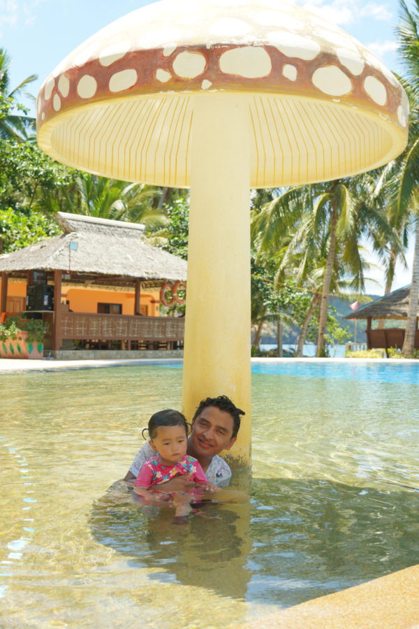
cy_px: 314
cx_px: 210
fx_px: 733
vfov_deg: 46.4
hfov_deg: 31.9
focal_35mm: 42
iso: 100
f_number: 4.5
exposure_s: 1/250
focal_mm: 28
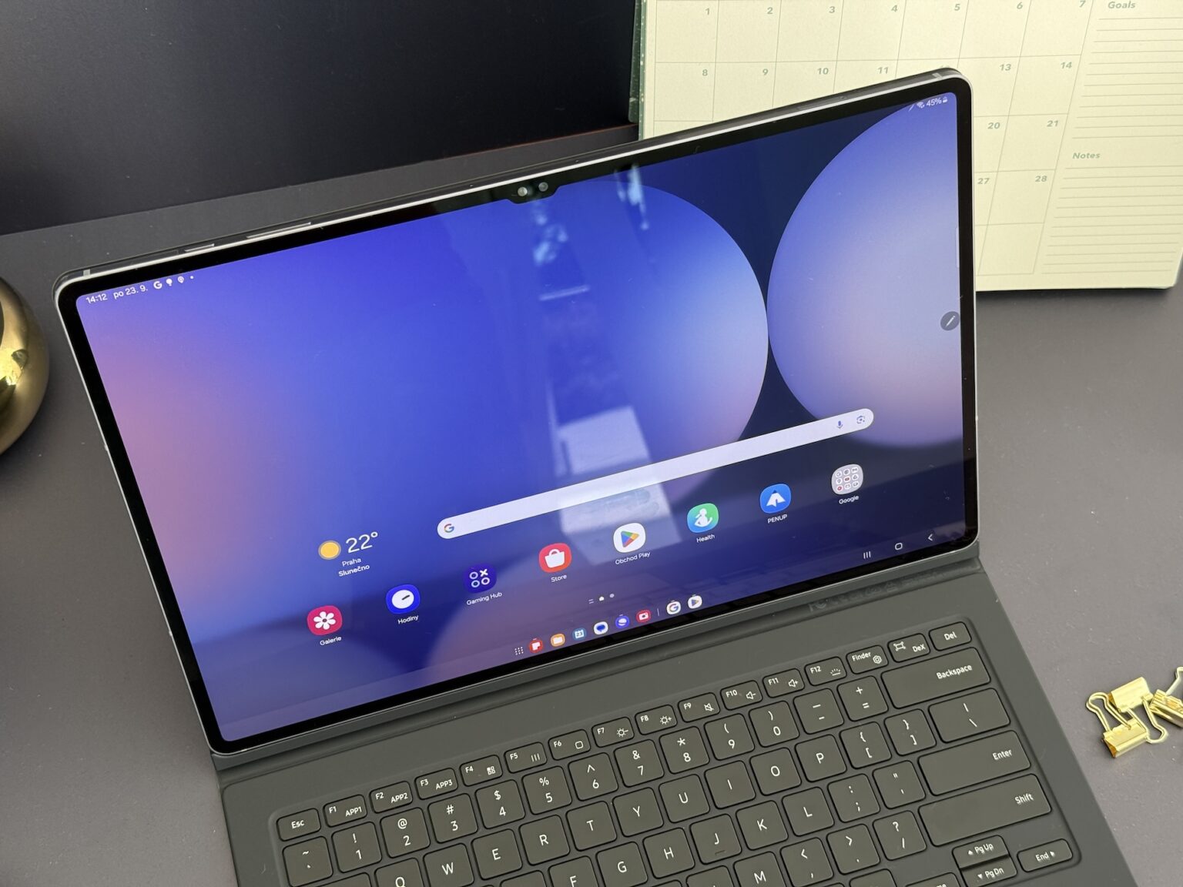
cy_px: 444
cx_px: 592
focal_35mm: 48
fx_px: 1640
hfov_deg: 39.7
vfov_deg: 30.3
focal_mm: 6.76
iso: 160
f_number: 1.78
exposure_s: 1/233
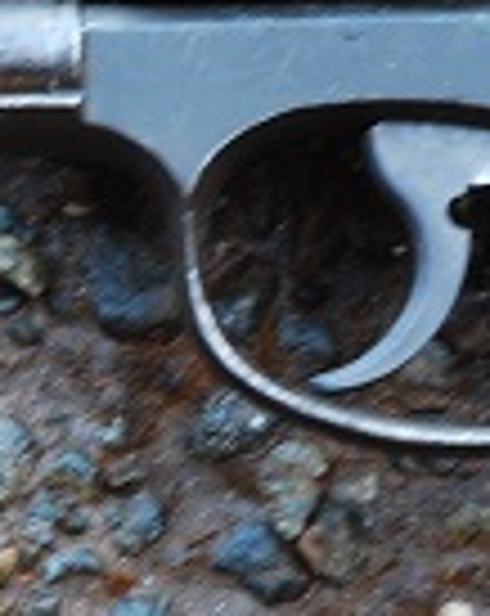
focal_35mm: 340
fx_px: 6185
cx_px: 90
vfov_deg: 5.7
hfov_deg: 4.5
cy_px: 115
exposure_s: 1/30
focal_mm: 55
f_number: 4.5
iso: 450
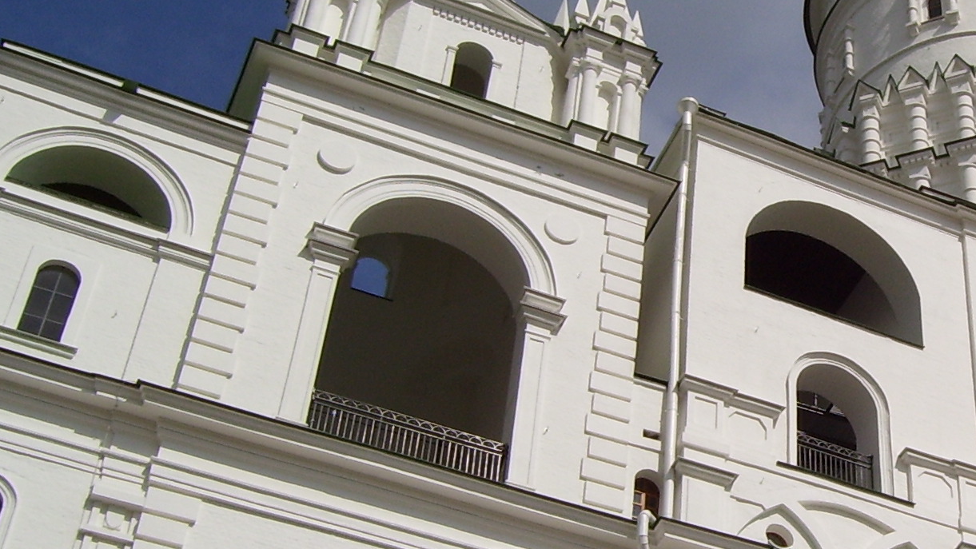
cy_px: 280
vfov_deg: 16.3
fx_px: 1915
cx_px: 876
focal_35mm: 74
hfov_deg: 27.6
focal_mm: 6
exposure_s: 1/1500
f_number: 4.8
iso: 80
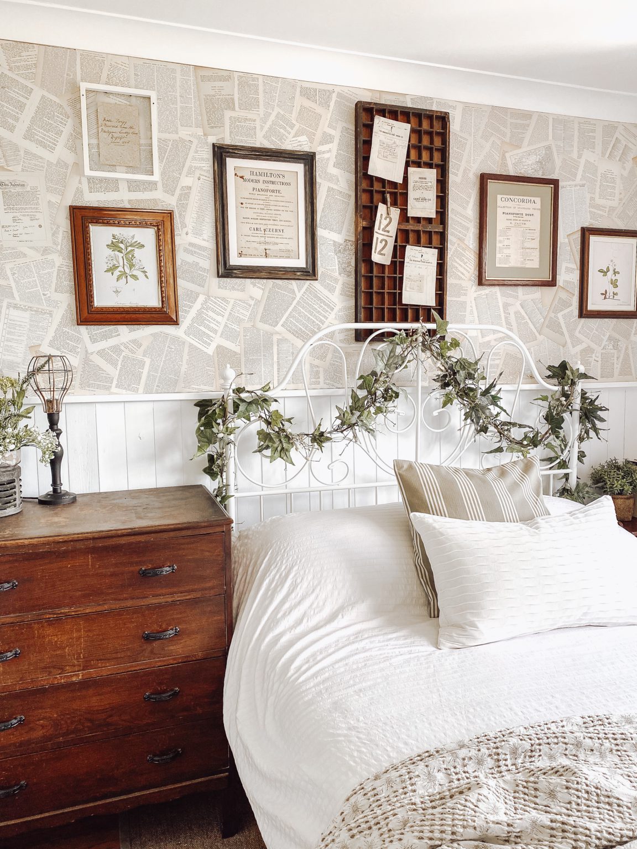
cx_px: 318
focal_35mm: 26
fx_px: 638
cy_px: 424
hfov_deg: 53.1
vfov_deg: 67.3
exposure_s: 1/120
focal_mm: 4.25
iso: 100
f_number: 1.8
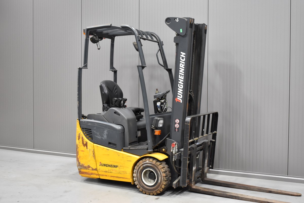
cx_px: 152
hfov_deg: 46.4
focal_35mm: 42
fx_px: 355
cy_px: 102
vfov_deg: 31.9
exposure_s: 1/40
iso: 1600
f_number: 5
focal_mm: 28
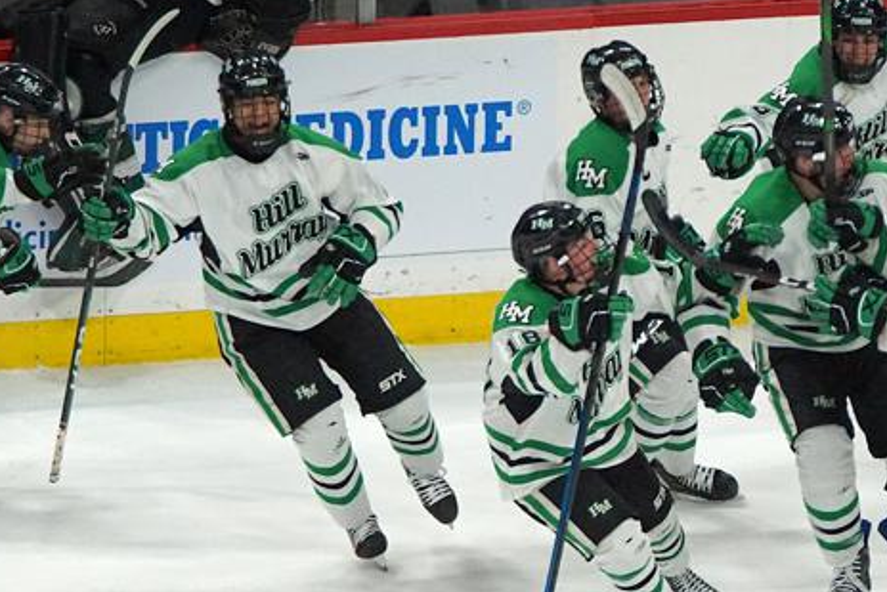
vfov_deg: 2.1
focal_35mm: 662
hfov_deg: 3.1
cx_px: 709
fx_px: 16320
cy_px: 452
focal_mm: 200
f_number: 3.2
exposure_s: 1/2000
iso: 2500
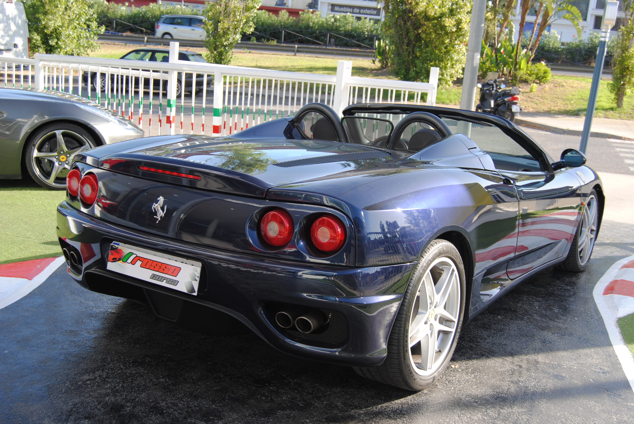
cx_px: 317
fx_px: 688
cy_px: 212
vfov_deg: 34.3
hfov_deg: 49.5
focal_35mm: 39
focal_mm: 26
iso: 100
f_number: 5.6
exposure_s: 1/125
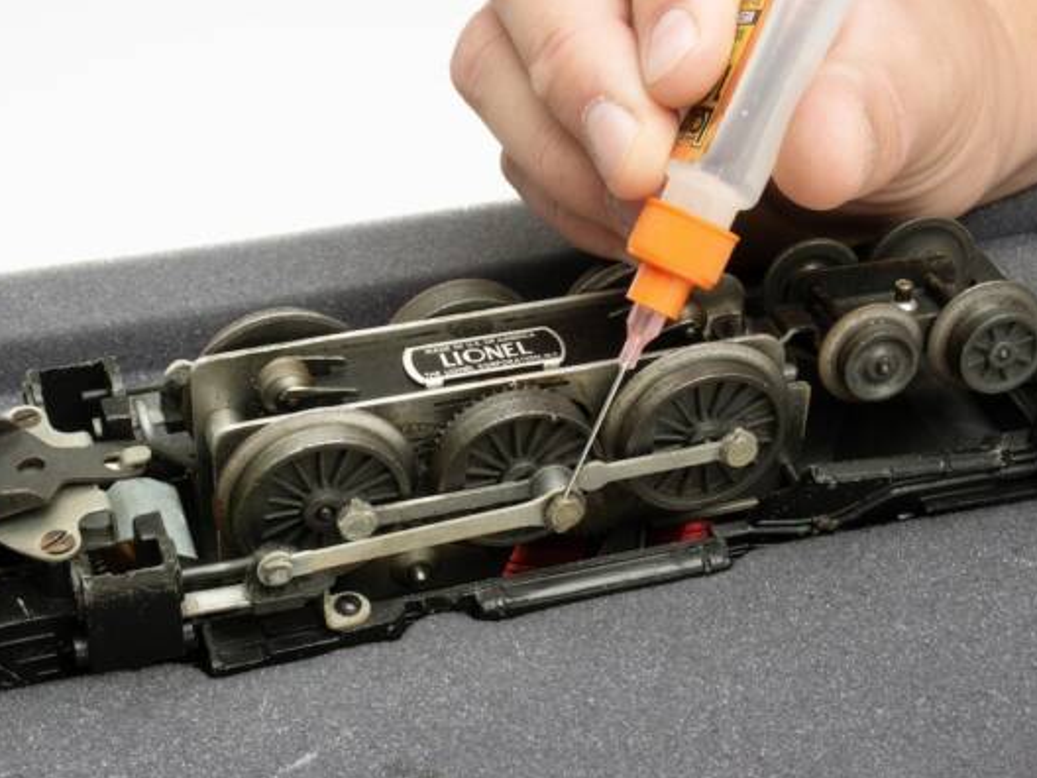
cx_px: 473
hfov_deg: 23.8
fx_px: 2456
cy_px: 389
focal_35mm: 82
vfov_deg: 18.0
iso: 100
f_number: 22
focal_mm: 50
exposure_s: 1/60
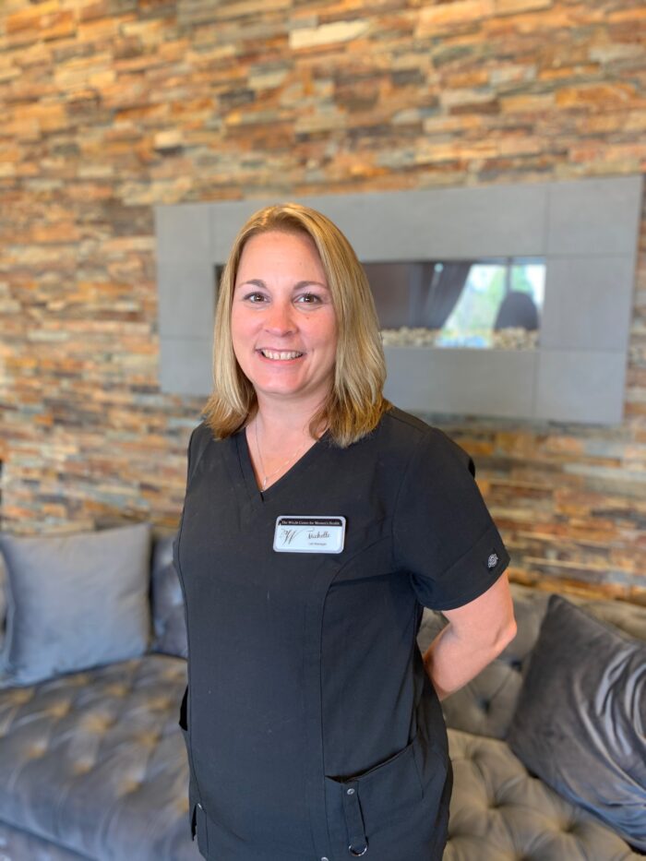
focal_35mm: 26
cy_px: 430
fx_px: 647
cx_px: 323
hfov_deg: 53.1
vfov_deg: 67.3
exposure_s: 1/60
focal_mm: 4.25
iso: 160
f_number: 1.8
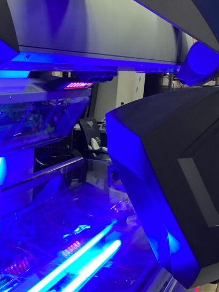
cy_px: 257
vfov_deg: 31.8
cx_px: 26
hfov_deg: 24.6
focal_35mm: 58
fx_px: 489
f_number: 2.4
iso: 250
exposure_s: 1/60
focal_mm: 3.3
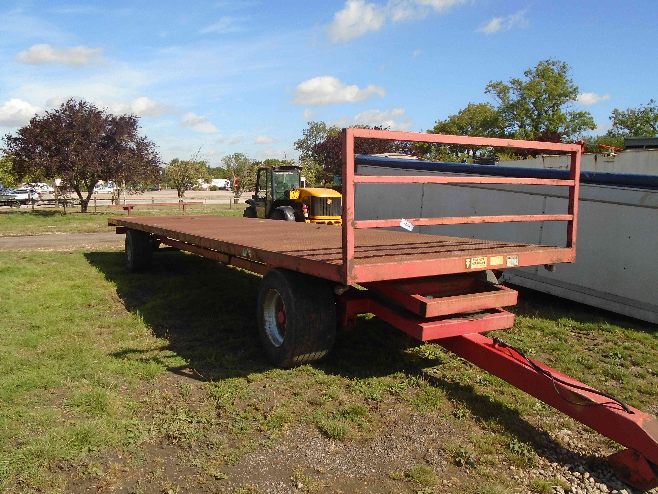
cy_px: 258
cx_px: 337
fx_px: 532
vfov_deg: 49.7
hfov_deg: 63.4
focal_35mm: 28
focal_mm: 4.6
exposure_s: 1/800
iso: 100
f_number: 3.2
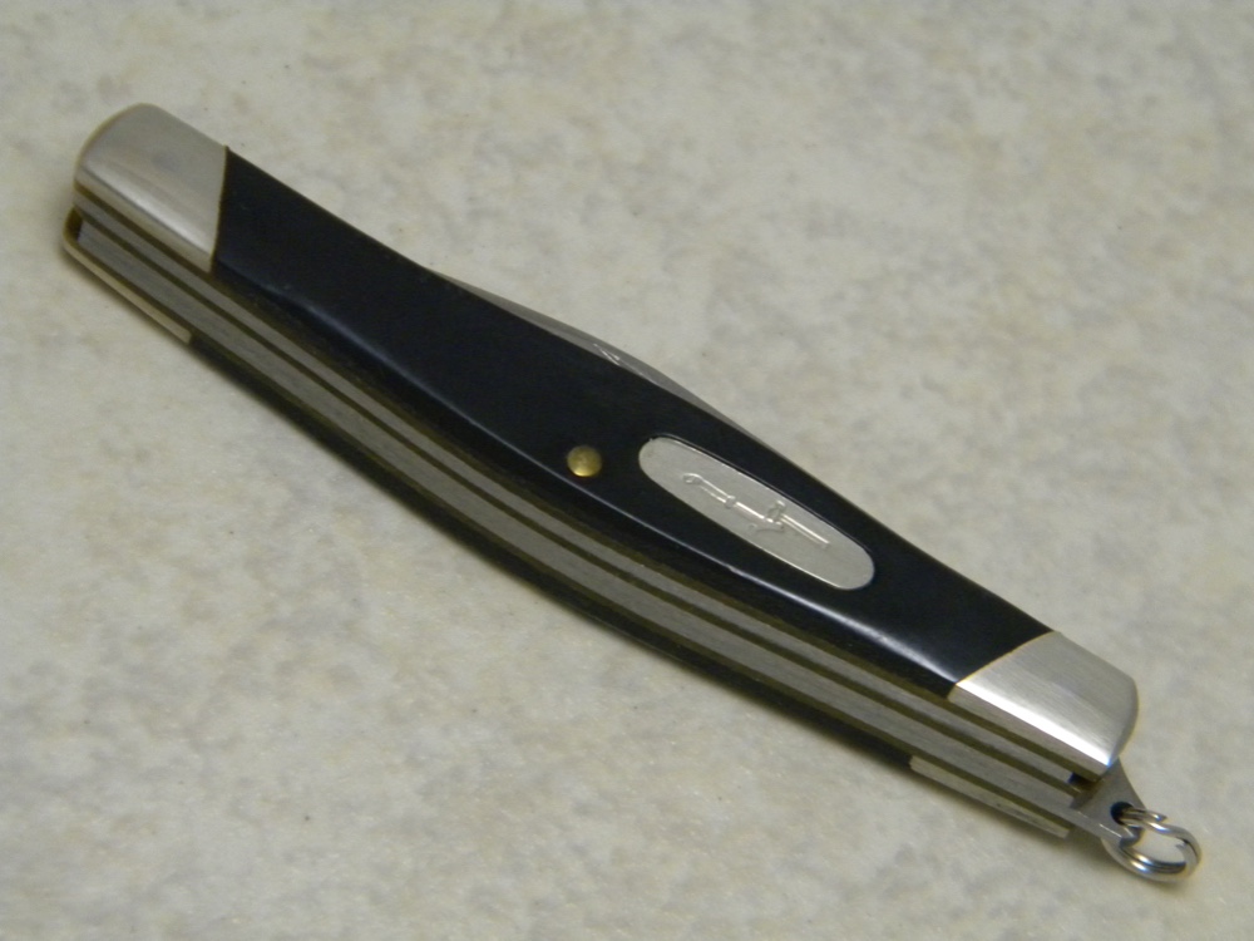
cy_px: 470
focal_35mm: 148
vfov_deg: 10.0
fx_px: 5361
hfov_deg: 13.3
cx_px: 627
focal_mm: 26.8
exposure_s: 1/21.2
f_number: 5
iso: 400
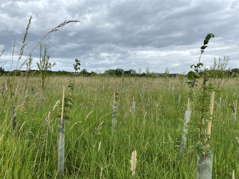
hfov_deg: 67.3
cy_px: 90
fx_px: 180
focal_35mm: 26
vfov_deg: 53.1
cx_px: 120
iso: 32
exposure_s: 1/2358
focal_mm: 4.25
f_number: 1.8
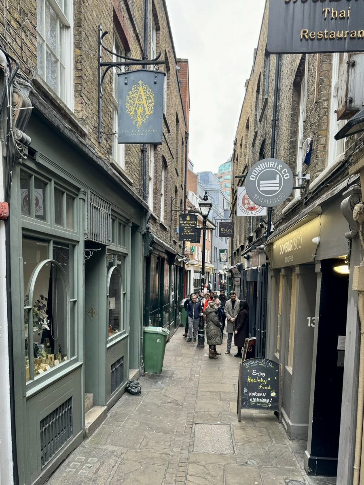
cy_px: 242
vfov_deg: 71.6
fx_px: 336
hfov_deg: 56.8
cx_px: 182
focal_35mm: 24
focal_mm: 6.86
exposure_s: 1/100
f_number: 1.78
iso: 80
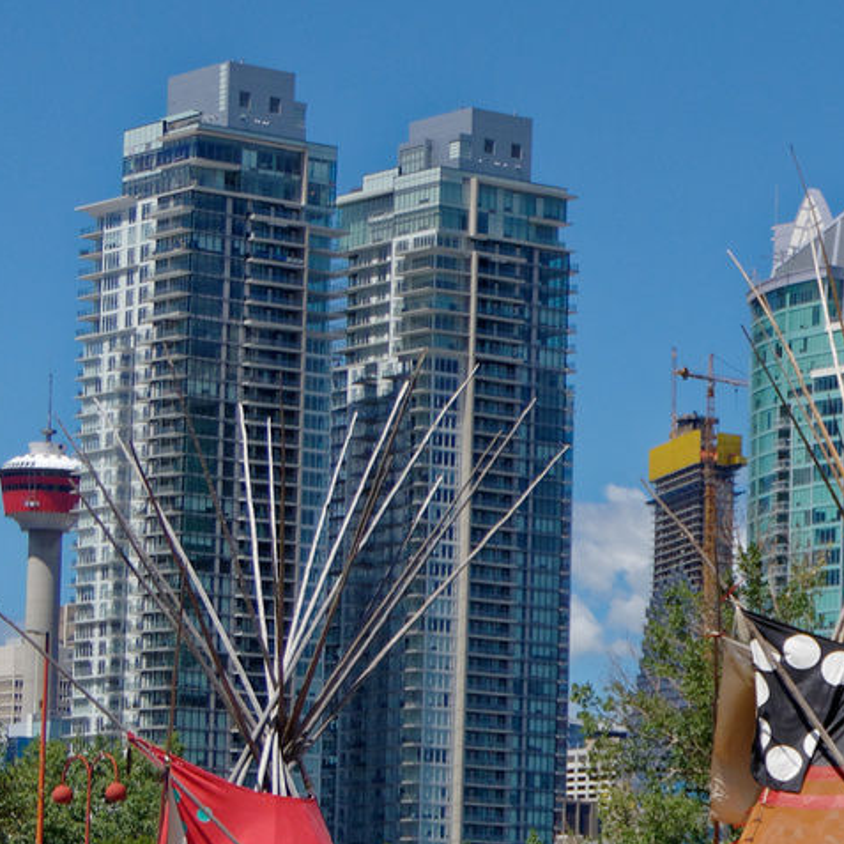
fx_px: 4220
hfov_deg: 11.2
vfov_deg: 11.4
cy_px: 644
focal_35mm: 153
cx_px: 969
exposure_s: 1/1600
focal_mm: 19.3
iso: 125
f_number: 4
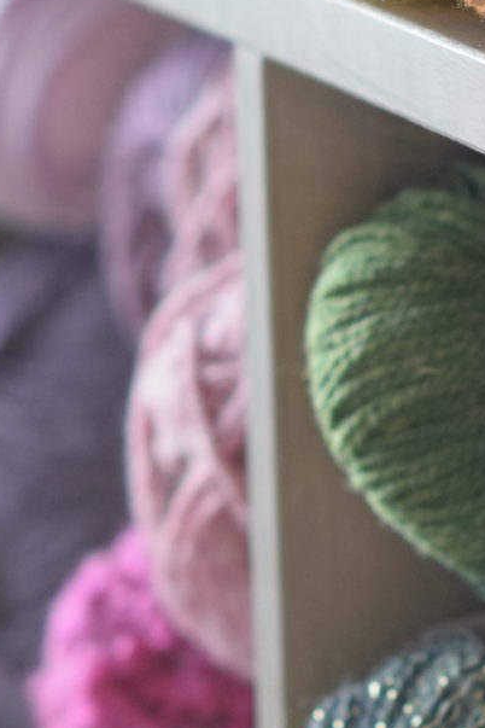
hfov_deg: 3.2
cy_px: -279
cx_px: 154
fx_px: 8743
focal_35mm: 433
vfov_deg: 4.7
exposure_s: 1/200
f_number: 3.5
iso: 800
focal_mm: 85
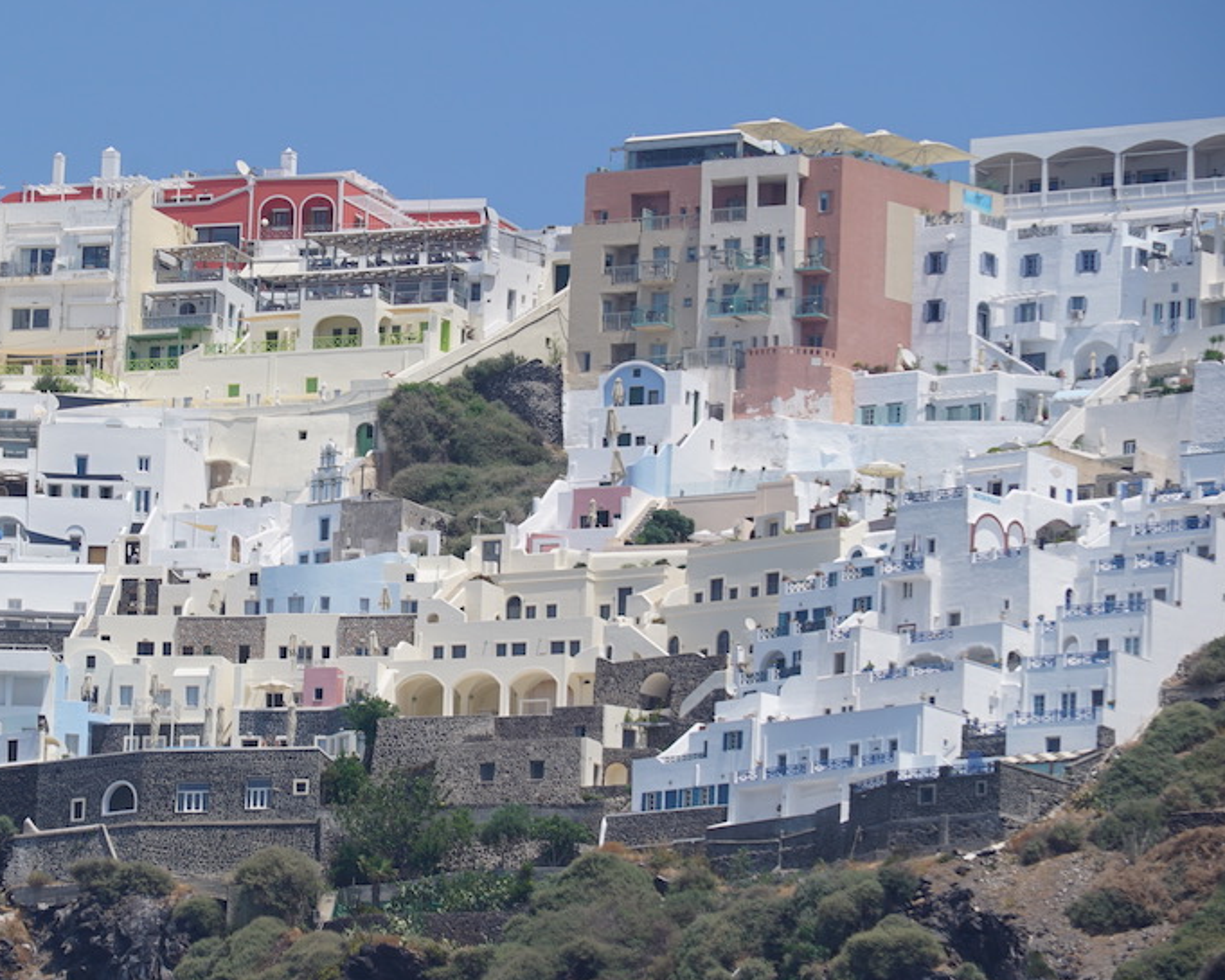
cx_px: 293
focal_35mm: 397
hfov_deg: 4.9
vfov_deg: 3.9
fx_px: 14395
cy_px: 512
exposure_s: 1/320
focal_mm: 240
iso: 100
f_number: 9
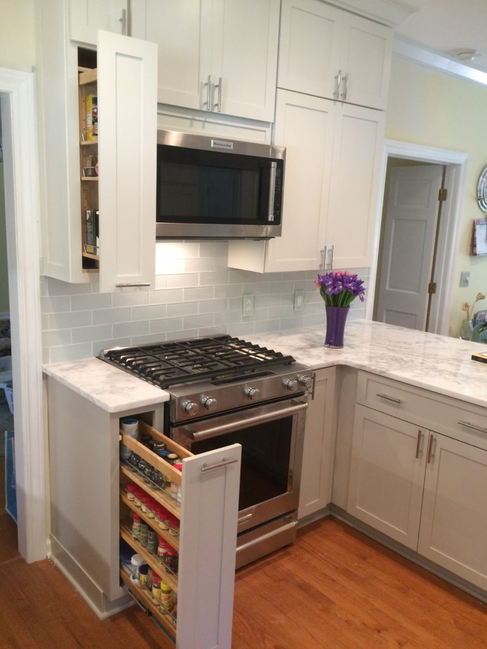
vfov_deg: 61.7
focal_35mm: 29
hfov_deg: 48.2
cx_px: 244
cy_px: 324
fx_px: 544
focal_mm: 4.15
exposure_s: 1/30
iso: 125
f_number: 2.2
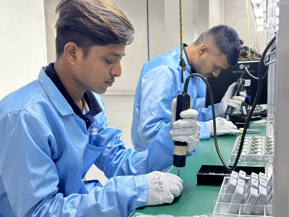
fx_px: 401
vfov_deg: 30.3
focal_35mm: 48
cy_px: 108
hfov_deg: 39.7
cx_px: 144
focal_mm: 6.86
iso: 160
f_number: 1.78
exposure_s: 1/50
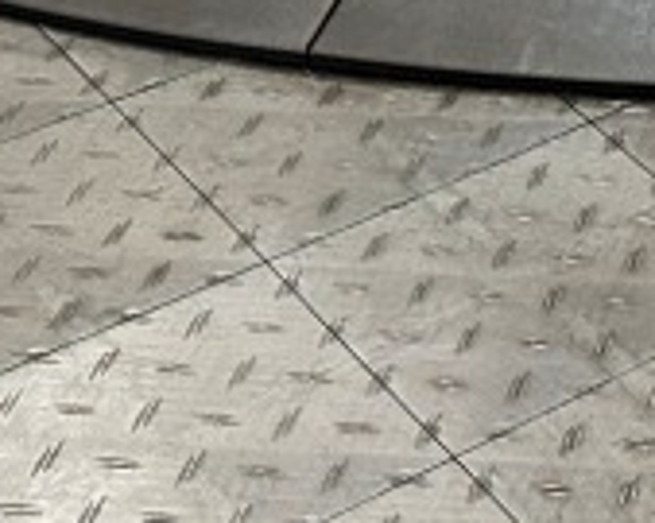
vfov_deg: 9.8
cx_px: 1058
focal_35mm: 142
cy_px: -643
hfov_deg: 12.7
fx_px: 2751
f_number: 1.78
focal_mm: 6.86
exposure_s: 1/60
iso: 500
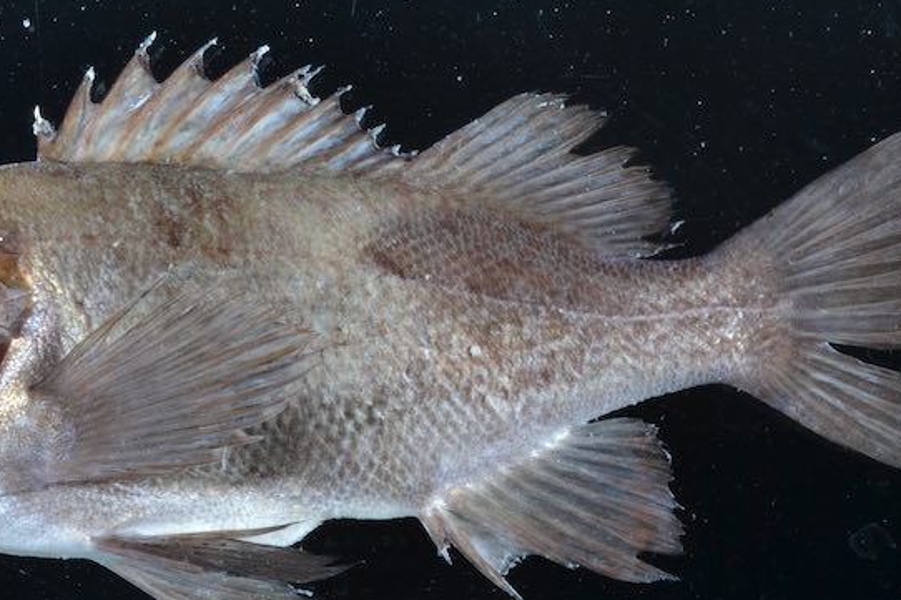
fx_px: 2702
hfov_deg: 18.9
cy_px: 364
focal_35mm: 108
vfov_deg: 12.7
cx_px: 298
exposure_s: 1/160
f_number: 25
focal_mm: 40
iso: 400
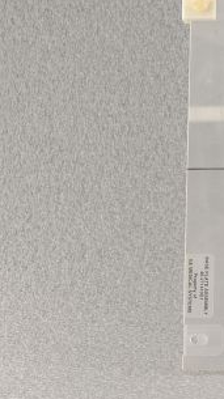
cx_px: 383
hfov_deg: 11.1
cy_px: 176
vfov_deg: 20.8
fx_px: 1090
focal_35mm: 103
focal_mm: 50
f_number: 10
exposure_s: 1/125
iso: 1600
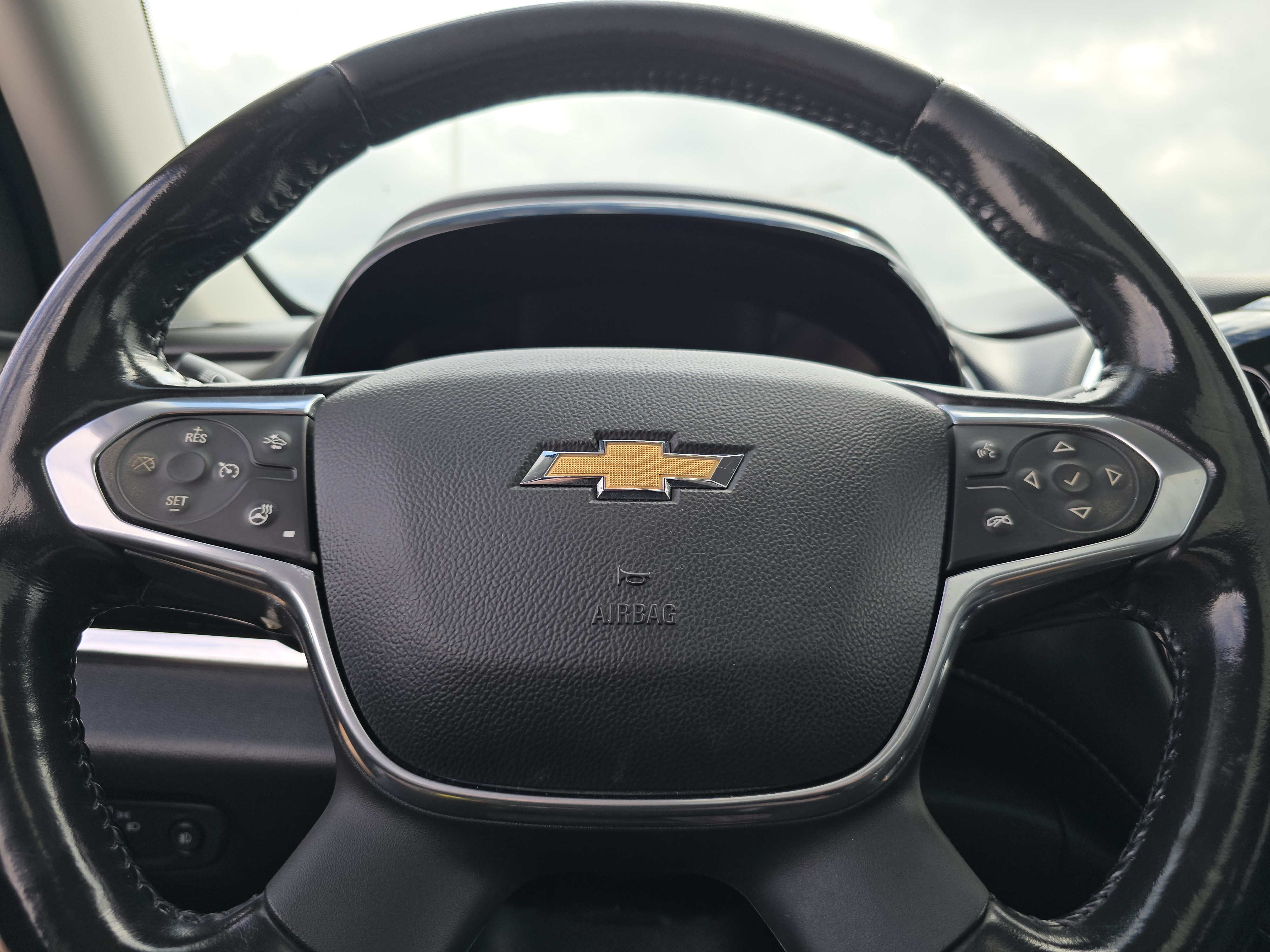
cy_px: 476
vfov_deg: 58.9
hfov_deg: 73.9
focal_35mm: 23
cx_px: 635
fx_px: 844
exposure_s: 1/262
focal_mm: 6.3
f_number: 1.7
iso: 12
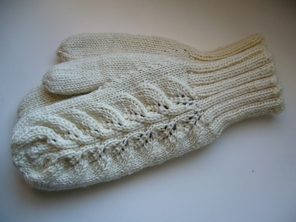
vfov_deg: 40.7
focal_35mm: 35
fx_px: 299
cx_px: 148
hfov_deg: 52.6
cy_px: 111
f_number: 2.8
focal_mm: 5.8
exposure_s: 1/20
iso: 100
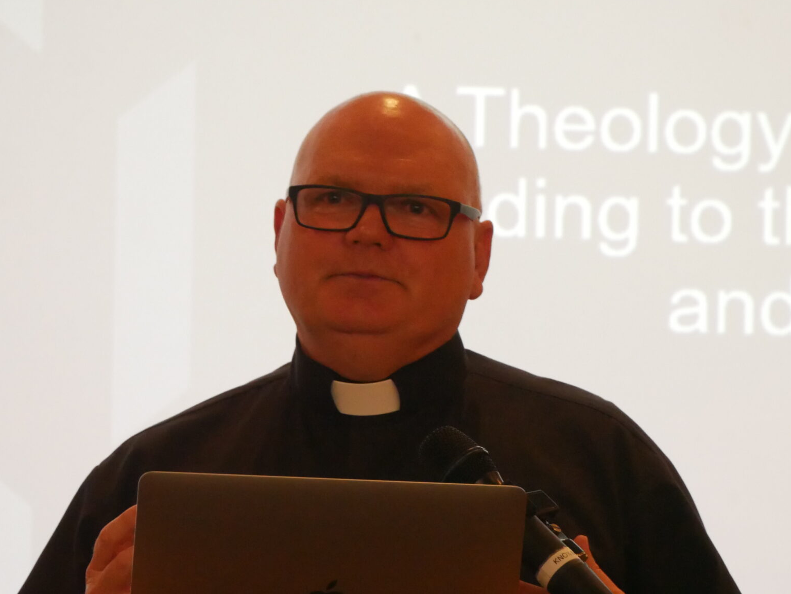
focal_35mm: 380
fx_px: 8686
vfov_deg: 3.9
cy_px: 475
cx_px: 451
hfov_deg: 5.2
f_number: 5.6
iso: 3200
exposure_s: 1/100
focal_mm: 114
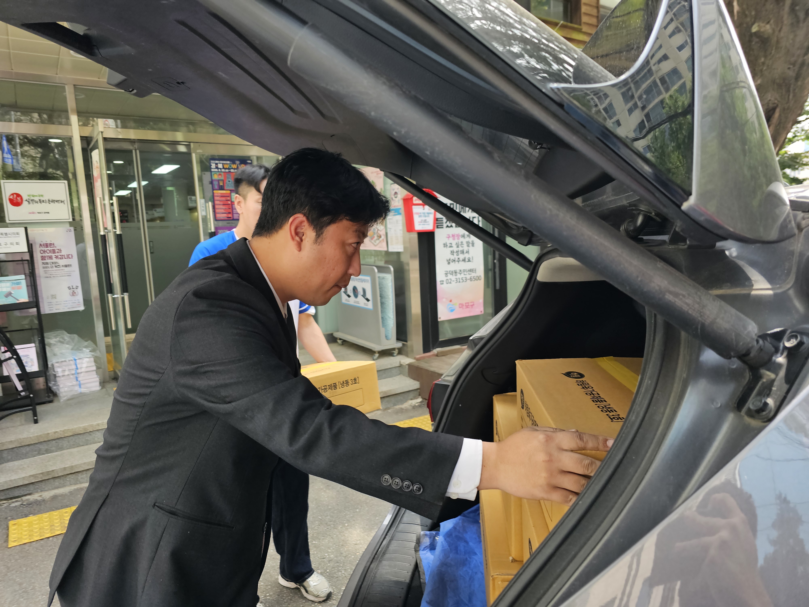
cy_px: 304
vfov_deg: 58.9
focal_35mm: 23
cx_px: 404
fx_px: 538
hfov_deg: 73.9
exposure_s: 1/207
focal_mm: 6.3
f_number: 1.7
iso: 32
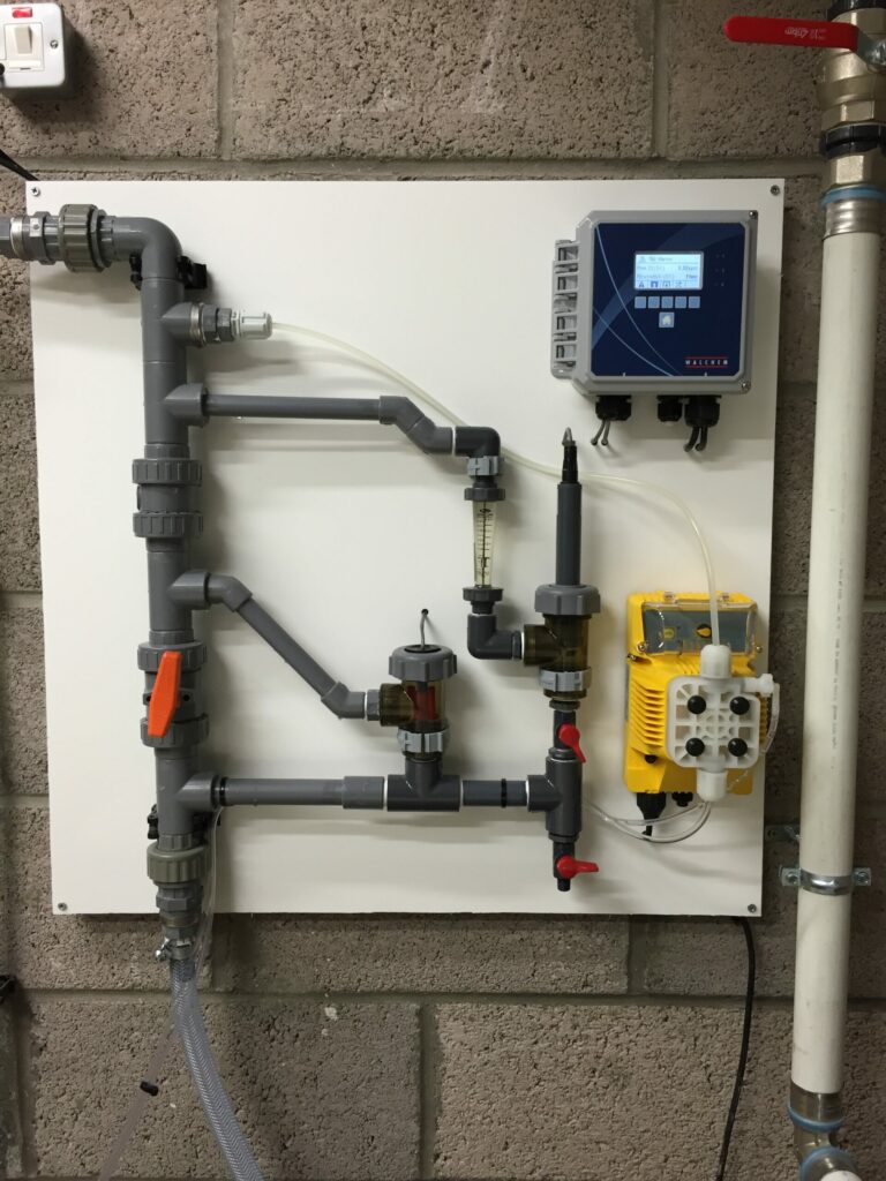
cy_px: 590
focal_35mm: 29
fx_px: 990
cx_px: 443
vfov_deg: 61.7
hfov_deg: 48.2
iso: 80
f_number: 2.2
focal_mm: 4.15
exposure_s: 1/33
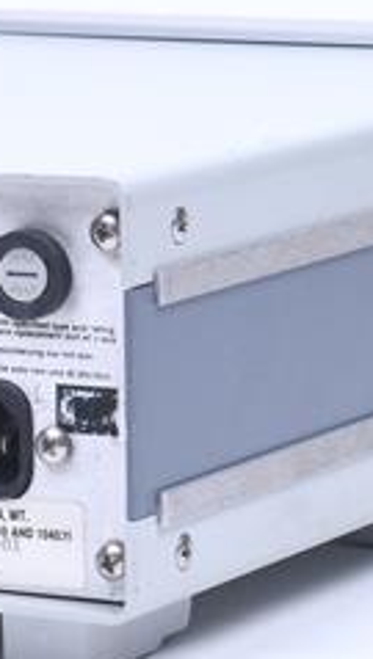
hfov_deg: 6.4
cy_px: 339
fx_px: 3313
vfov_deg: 11.4
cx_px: -52
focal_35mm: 189
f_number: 16
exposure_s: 1/200
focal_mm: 48
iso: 200
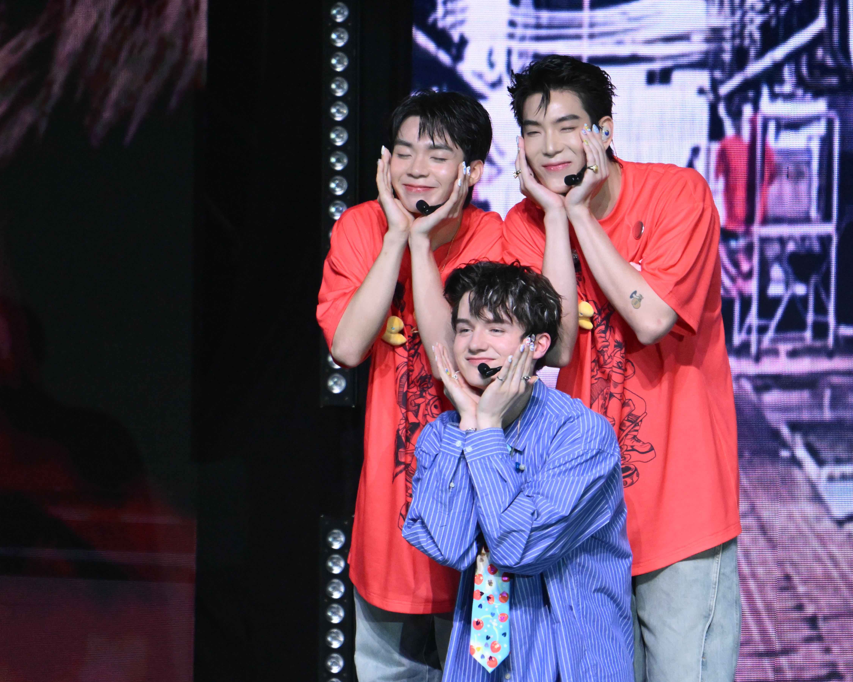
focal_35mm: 1015
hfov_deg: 1.9
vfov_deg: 1.5
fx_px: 25625
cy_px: 341
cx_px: 503
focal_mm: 600
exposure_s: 1/500
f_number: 6.3
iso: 5000
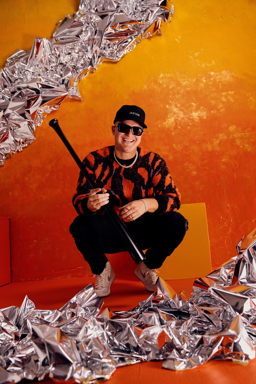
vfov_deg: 60.3
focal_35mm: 31
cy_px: 192
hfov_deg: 42.3
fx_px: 331
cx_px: 128
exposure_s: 1/800
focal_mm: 31
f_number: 4.5
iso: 2000
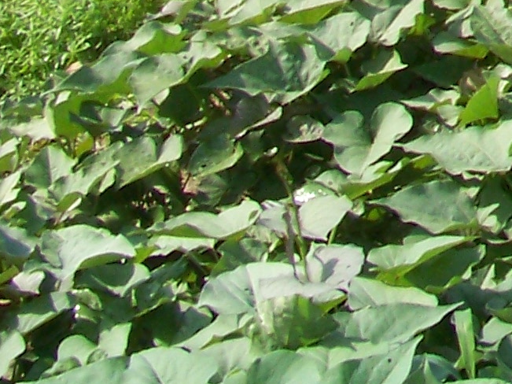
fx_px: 2736
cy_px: -670
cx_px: 1309
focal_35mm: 185
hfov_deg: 9.3
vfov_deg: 7.3
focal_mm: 5.85
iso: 100
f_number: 8
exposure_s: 1/125
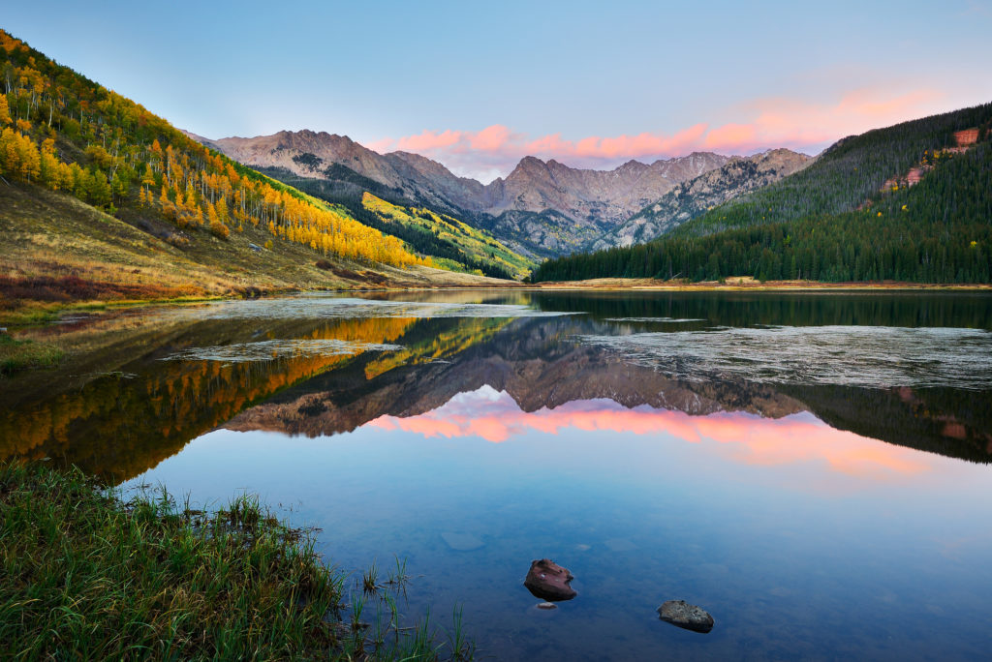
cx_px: 496
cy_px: 331
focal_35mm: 25
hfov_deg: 71.5
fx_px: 689
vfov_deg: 51.3
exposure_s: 1/4
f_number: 10
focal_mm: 25
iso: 100
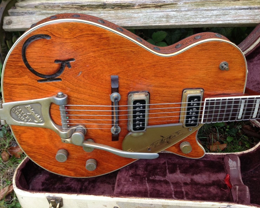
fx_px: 285
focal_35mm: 37
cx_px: 132
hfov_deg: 49.1
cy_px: 104
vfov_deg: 40.1
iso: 50
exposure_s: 1/40
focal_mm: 4.28
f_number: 2.4
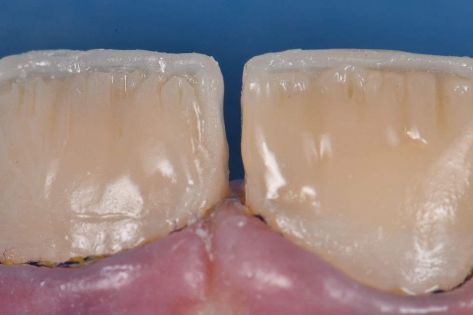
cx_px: 216
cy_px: 130
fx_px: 2888
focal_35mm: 220
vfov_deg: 6.2
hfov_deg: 9.4
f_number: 32
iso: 200
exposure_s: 1/160
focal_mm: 105
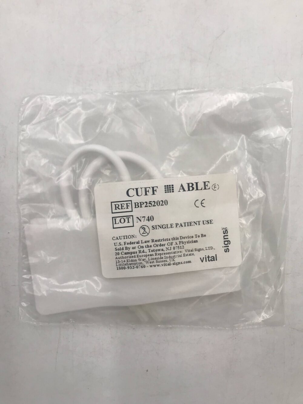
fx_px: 327
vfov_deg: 63.4
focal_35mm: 28
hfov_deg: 49.8
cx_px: 152
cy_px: 202
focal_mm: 3.99
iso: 20
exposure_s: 1/262
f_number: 1.8
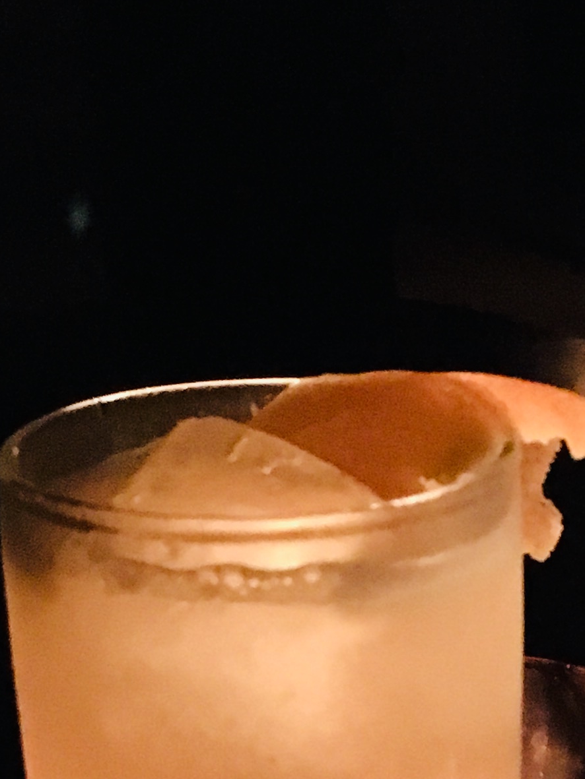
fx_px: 2230
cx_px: 559
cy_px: 768
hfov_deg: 14.7
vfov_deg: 19.3
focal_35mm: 99
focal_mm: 4.15
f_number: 2.2
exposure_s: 1/15
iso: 1250
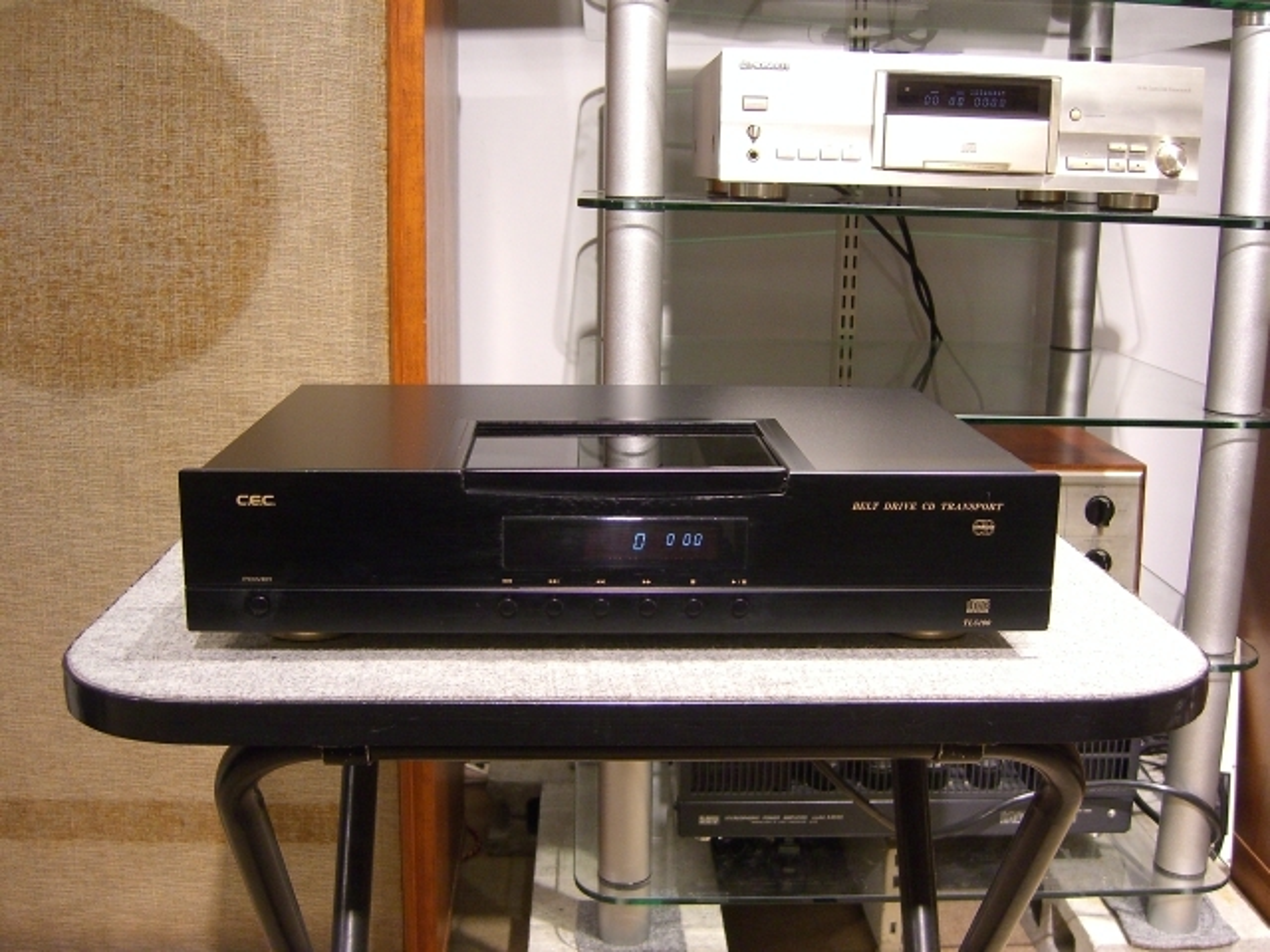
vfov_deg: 37.7
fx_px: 1394
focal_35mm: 38
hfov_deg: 49.0
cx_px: 635
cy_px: 476
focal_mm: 7.9
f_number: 2.8
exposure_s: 1/25
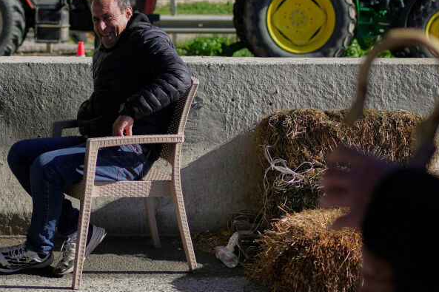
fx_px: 1268
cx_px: 198
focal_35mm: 104
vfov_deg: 12.9
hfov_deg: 19.6
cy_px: -25
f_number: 1.8
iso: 100
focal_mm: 35
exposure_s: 1/8000
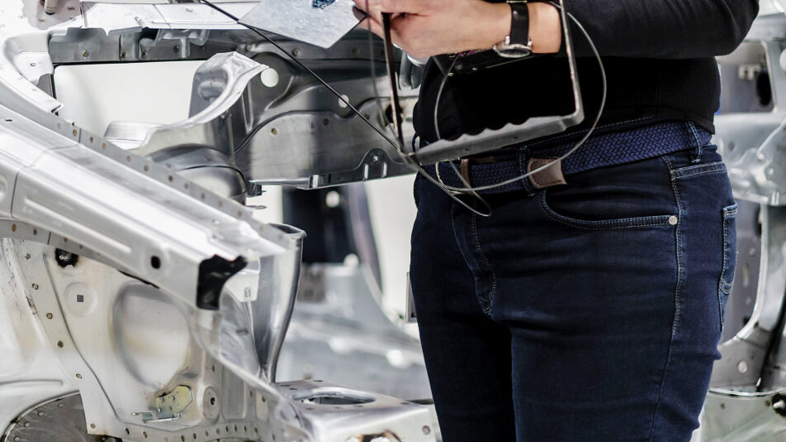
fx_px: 4001
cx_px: 145
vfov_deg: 6.3
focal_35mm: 192
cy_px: -80
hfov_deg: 11.2
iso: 400
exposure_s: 1/160
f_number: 1.8
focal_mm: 85
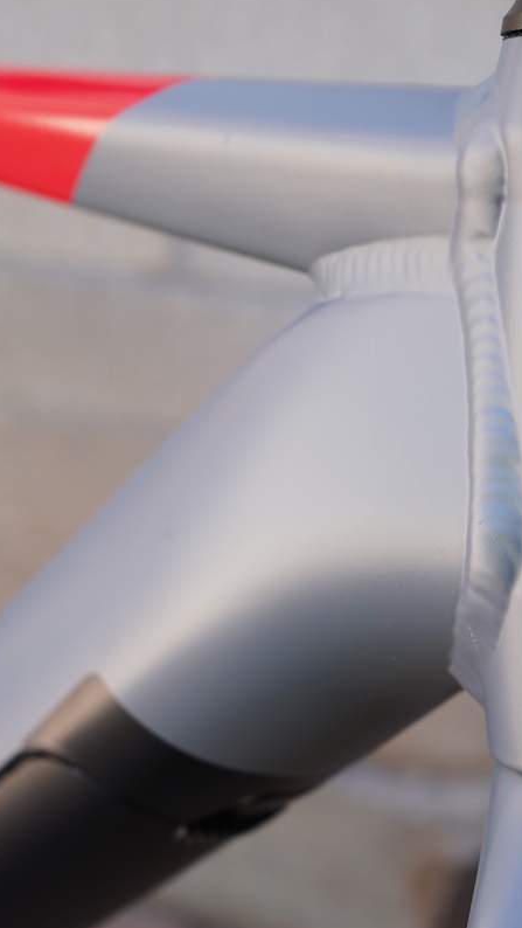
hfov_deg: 15.9
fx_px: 1869
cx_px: 200
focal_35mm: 76
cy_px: 453
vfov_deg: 27.9
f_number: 4.5
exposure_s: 1/160
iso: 250
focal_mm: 45
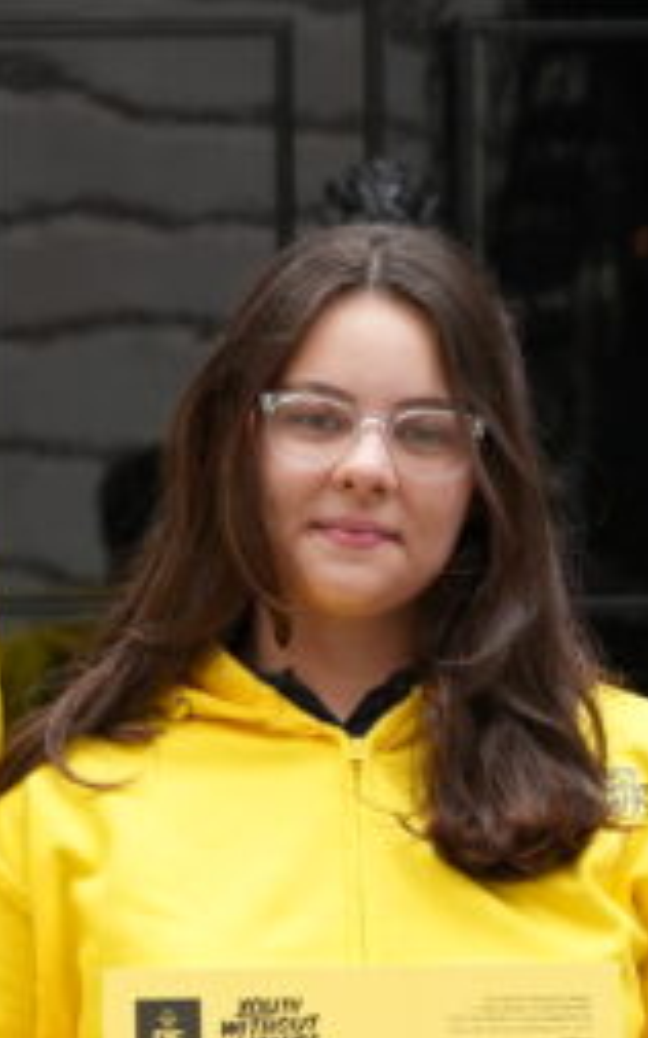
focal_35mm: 289
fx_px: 8171
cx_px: 340
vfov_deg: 7.3
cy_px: 611
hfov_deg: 4.5
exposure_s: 1/250
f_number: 4.5
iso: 500
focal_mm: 70
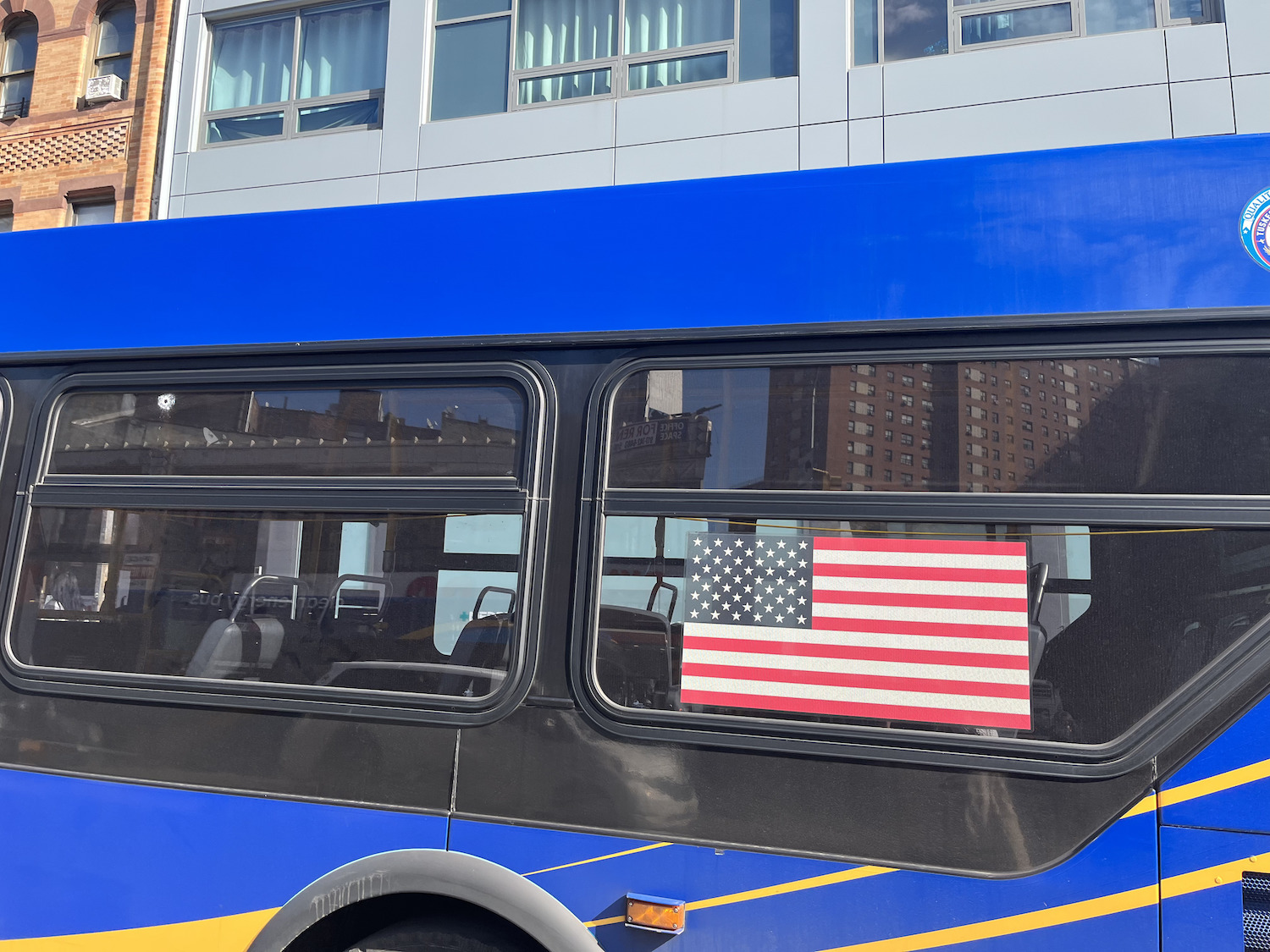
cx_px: 635
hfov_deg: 67.3
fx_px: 954
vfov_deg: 53.1
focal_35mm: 26
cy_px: 476
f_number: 1.6
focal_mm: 5.1
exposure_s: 1/891
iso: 50
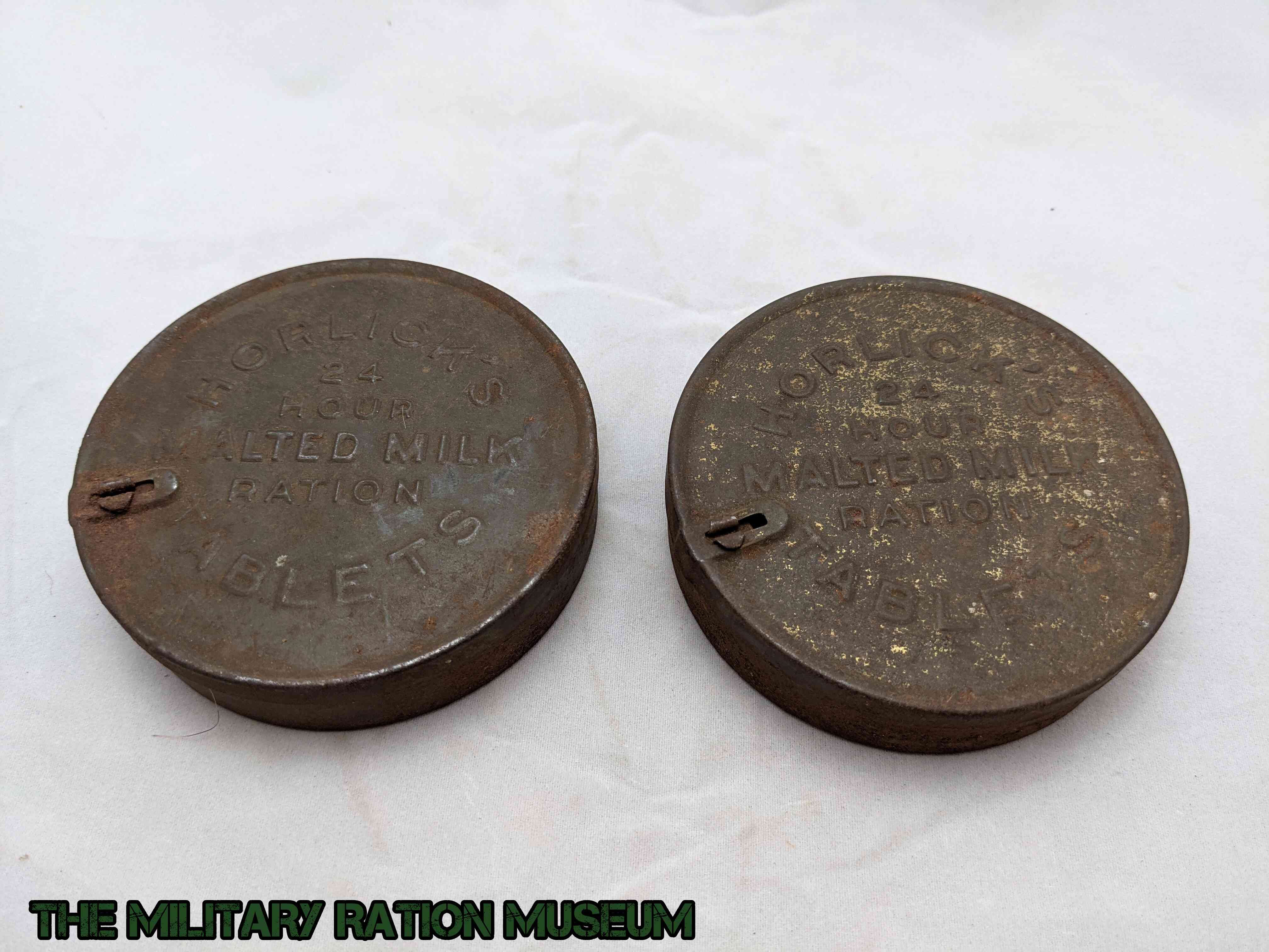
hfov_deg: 65.3
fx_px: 990
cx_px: 634
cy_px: 476
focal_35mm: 27
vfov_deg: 51.4
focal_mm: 4.38
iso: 95
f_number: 1.73
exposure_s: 1/120
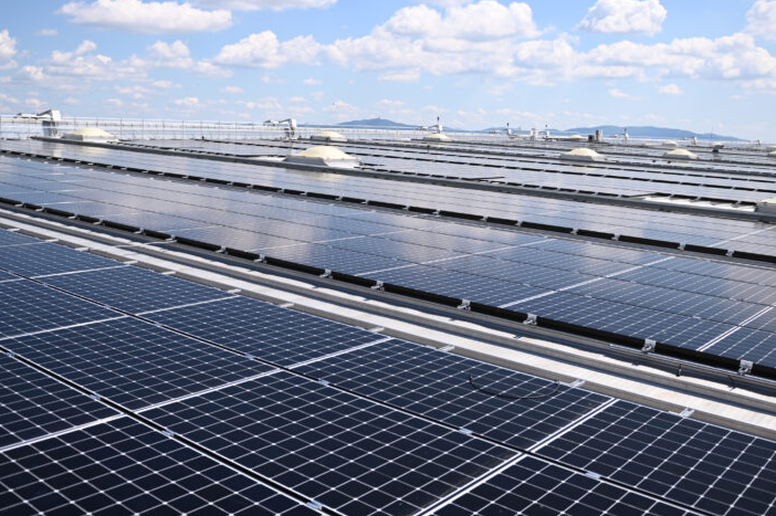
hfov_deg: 54.5
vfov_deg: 37.8
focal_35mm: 35
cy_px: 258
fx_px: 754
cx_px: 385
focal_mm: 24
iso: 100
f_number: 2.8
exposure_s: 1/2500
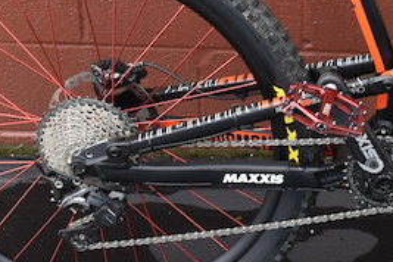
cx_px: 489
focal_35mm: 108
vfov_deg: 12.6
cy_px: 43
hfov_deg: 17.9
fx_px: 1179
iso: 360
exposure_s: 1/250
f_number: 8
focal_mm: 24
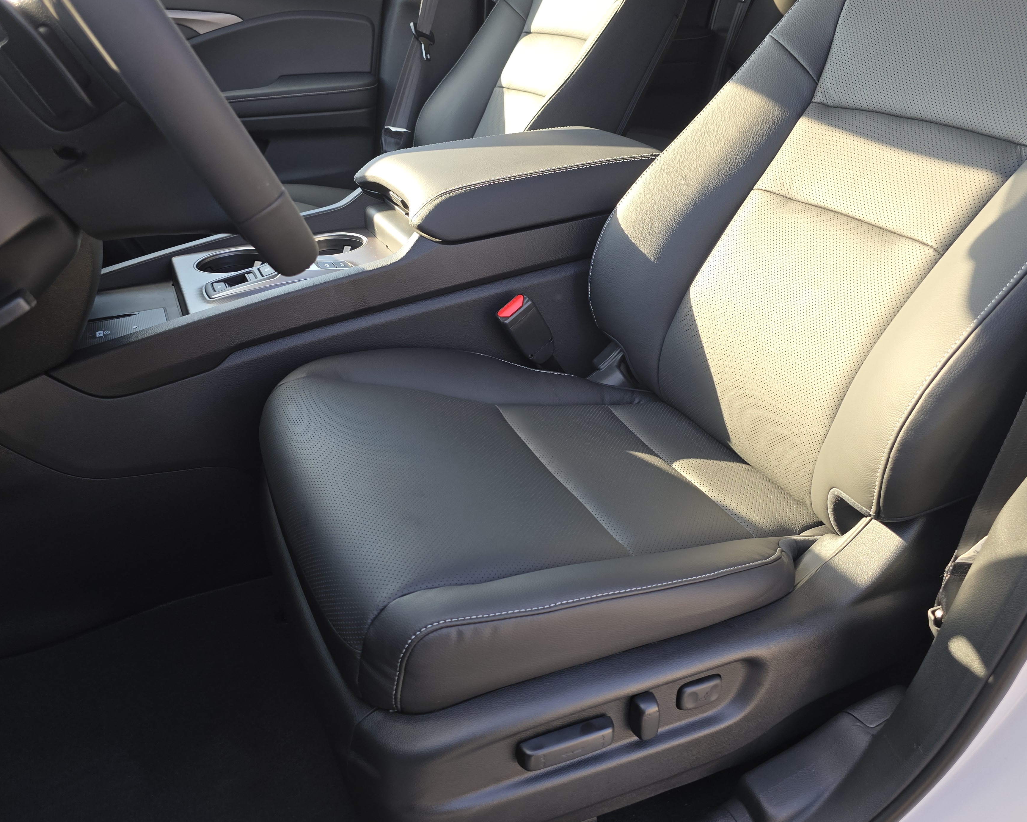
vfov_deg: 54.9
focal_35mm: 26
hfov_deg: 66.0
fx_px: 790
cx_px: 492
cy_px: 410
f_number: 1.7
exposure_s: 1/180
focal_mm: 6.3
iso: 40
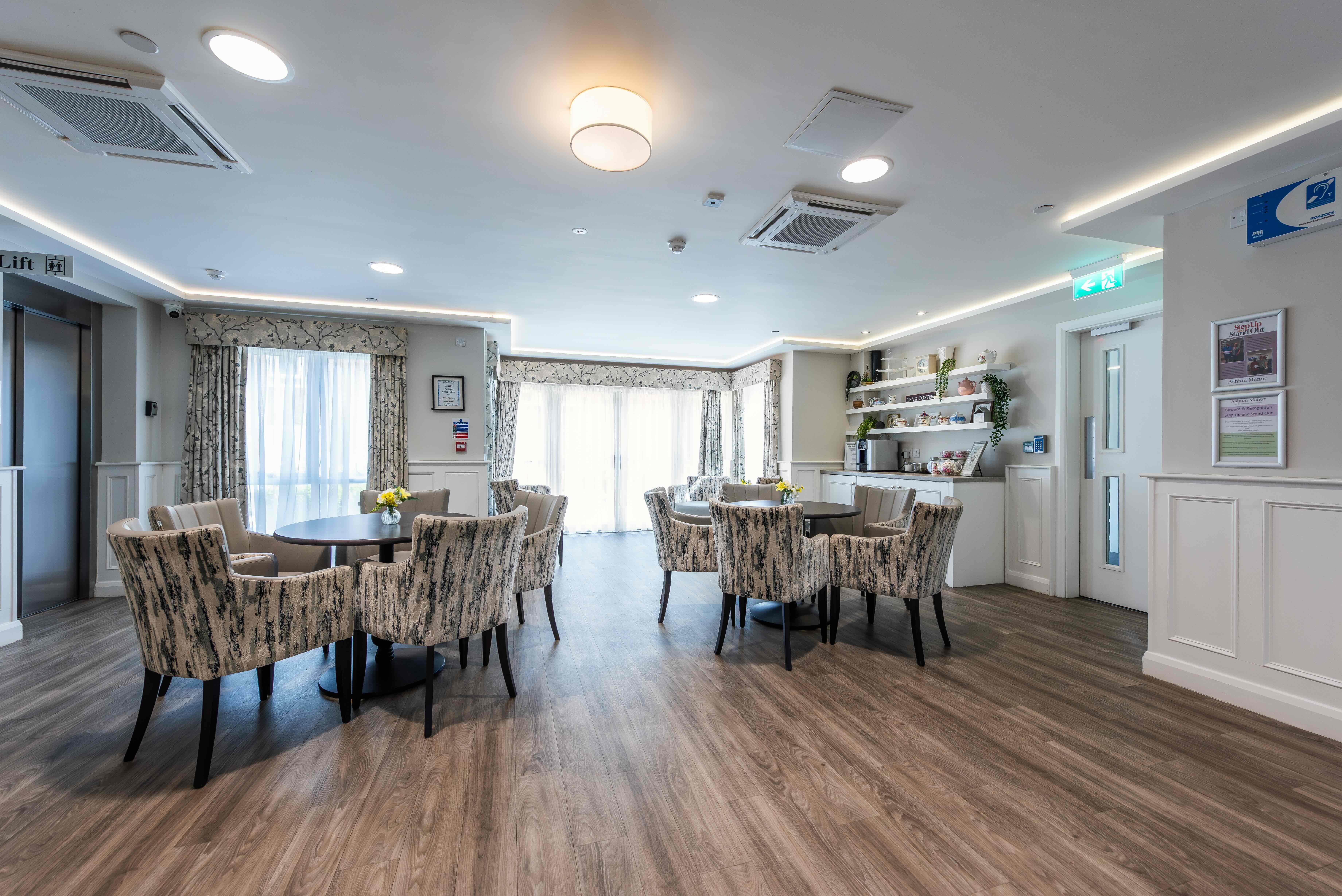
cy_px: 448
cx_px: 671
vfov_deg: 81.2
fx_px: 522
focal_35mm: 14
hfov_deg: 104.2
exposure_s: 1/80
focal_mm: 14
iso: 1000
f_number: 7.1
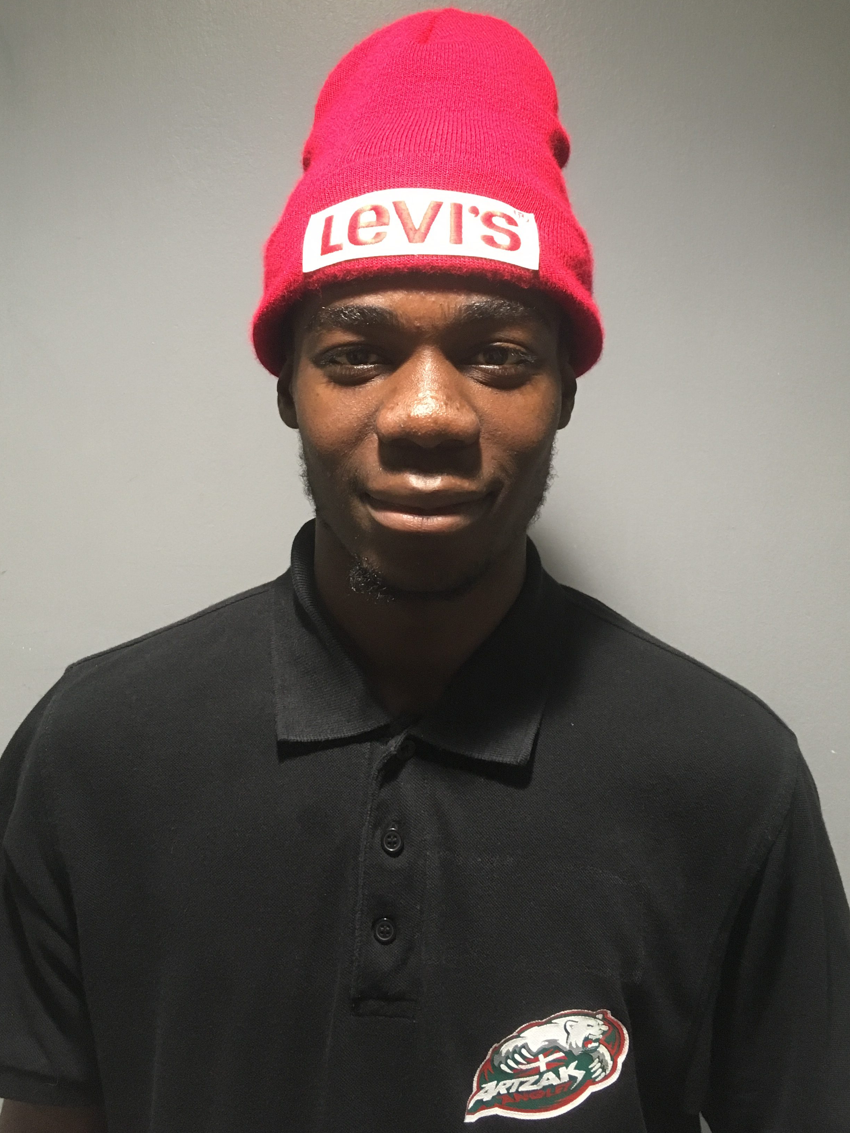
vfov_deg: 51.1
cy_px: 476
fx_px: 1179
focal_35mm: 36
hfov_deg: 39.7
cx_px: 426
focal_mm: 4.15
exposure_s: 1/33
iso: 200
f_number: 2.2
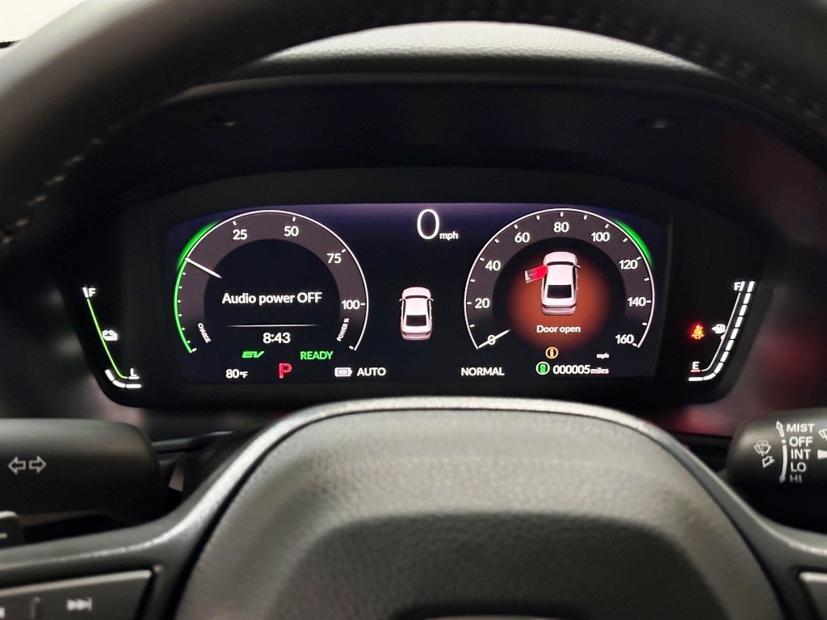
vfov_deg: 30.3
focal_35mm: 48
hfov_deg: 39.7
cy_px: 310
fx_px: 1147
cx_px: 414
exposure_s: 1/24
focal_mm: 6.86
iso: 640
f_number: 1.78
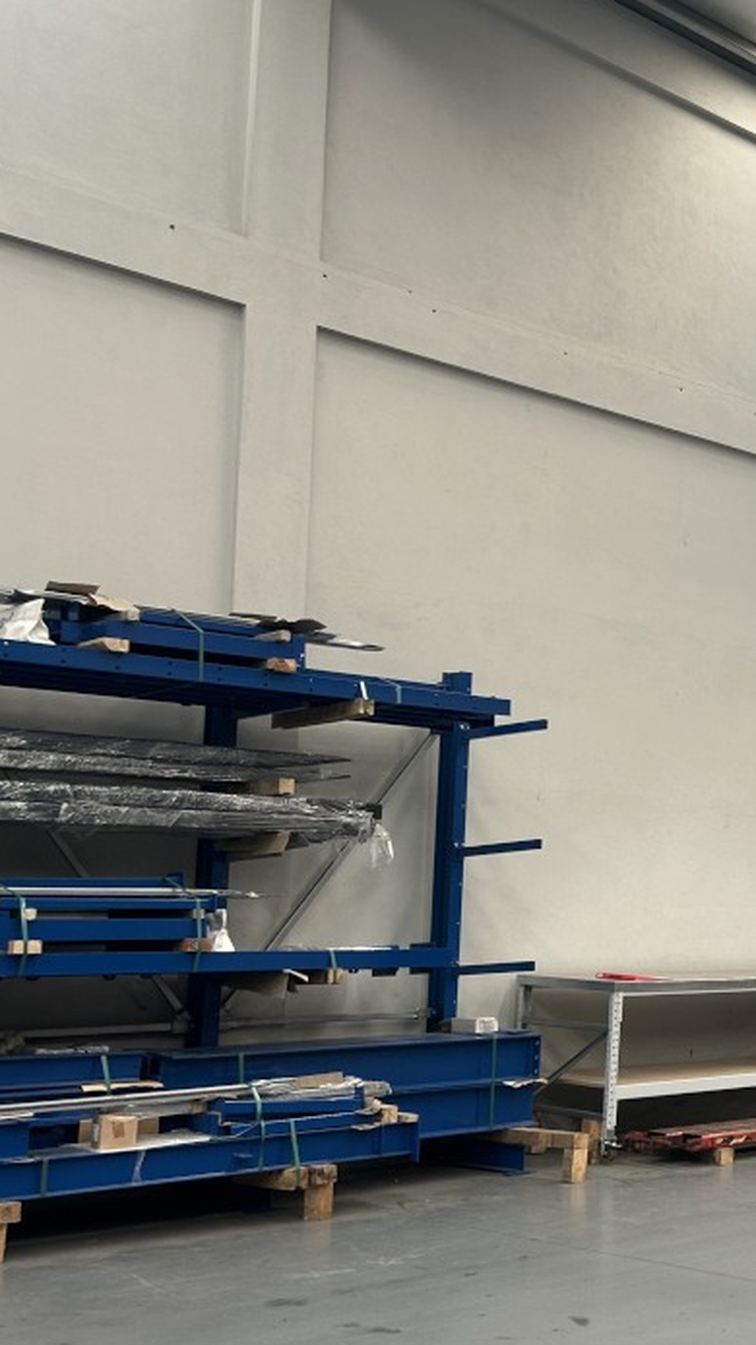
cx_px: 1126
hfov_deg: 20.8
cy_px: 769
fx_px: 1748
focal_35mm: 49
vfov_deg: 42.0
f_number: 1.5
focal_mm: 5.7
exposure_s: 1/121
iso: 50
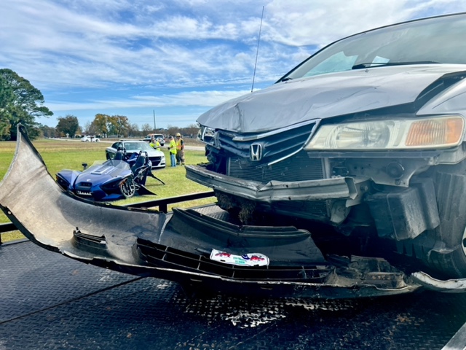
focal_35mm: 26
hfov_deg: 67.3
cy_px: 175
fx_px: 350
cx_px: 233
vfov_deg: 53.1
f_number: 1.5
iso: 50
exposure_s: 1/4274
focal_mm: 5.7
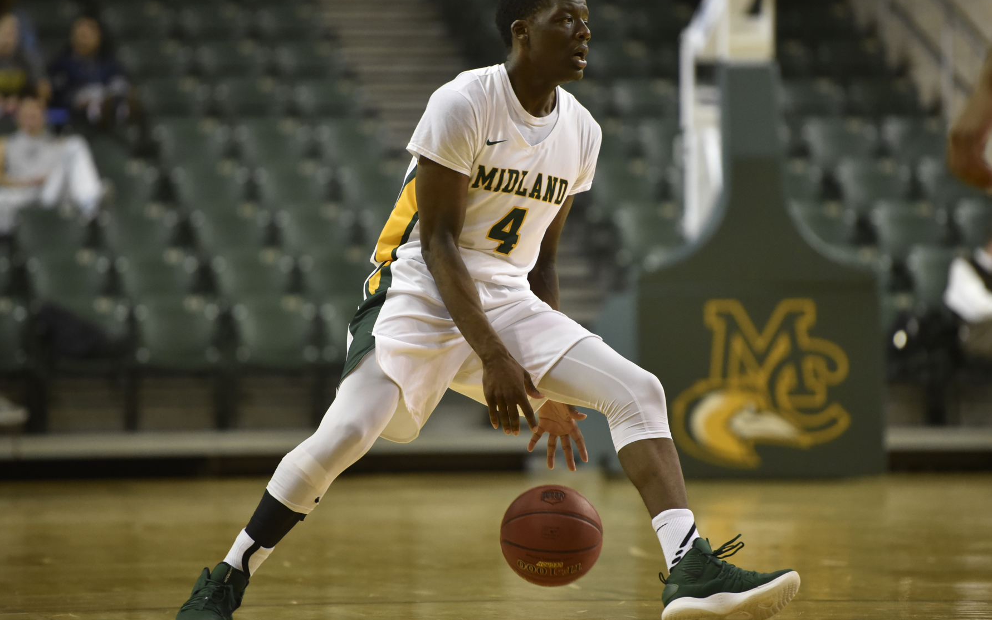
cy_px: 293
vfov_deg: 6.4
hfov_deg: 10.2
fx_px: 5569
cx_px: 500
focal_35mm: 206
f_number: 2.8
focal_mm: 200
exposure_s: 1/1250
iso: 4000
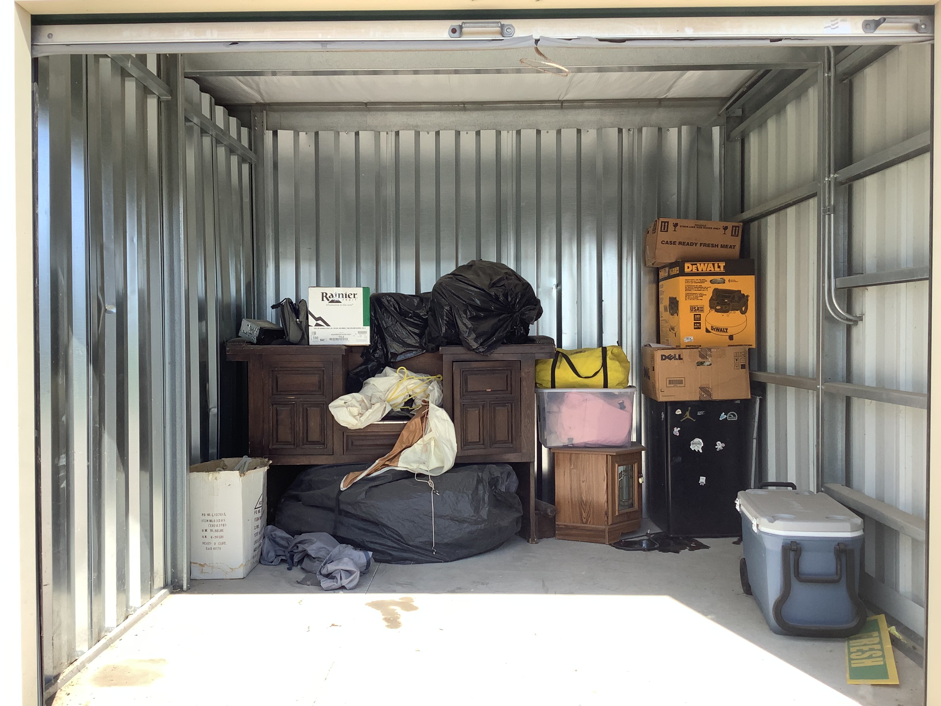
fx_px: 843
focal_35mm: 31
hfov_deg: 58.4
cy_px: 353
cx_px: 470
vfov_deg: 45.4
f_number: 2.4
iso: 25
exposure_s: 1/436
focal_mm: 3.3
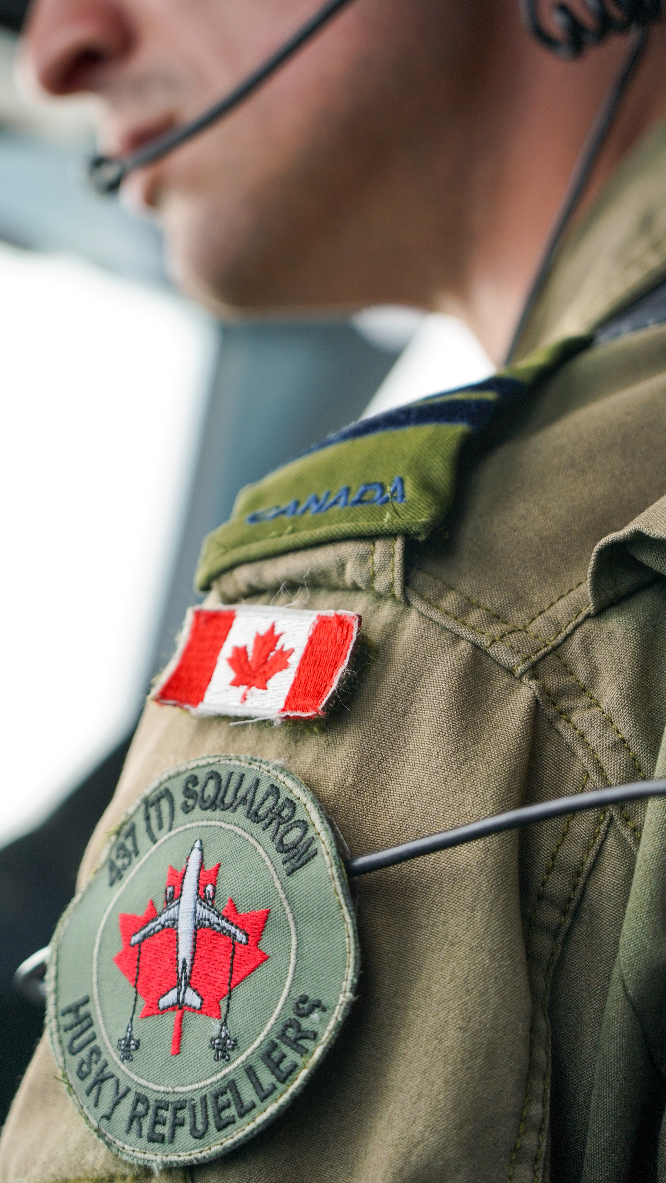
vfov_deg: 19.3
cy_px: 588
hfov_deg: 10.9
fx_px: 3485
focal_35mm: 111
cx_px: 274
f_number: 4
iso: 400
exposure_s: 1/400
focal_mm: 105
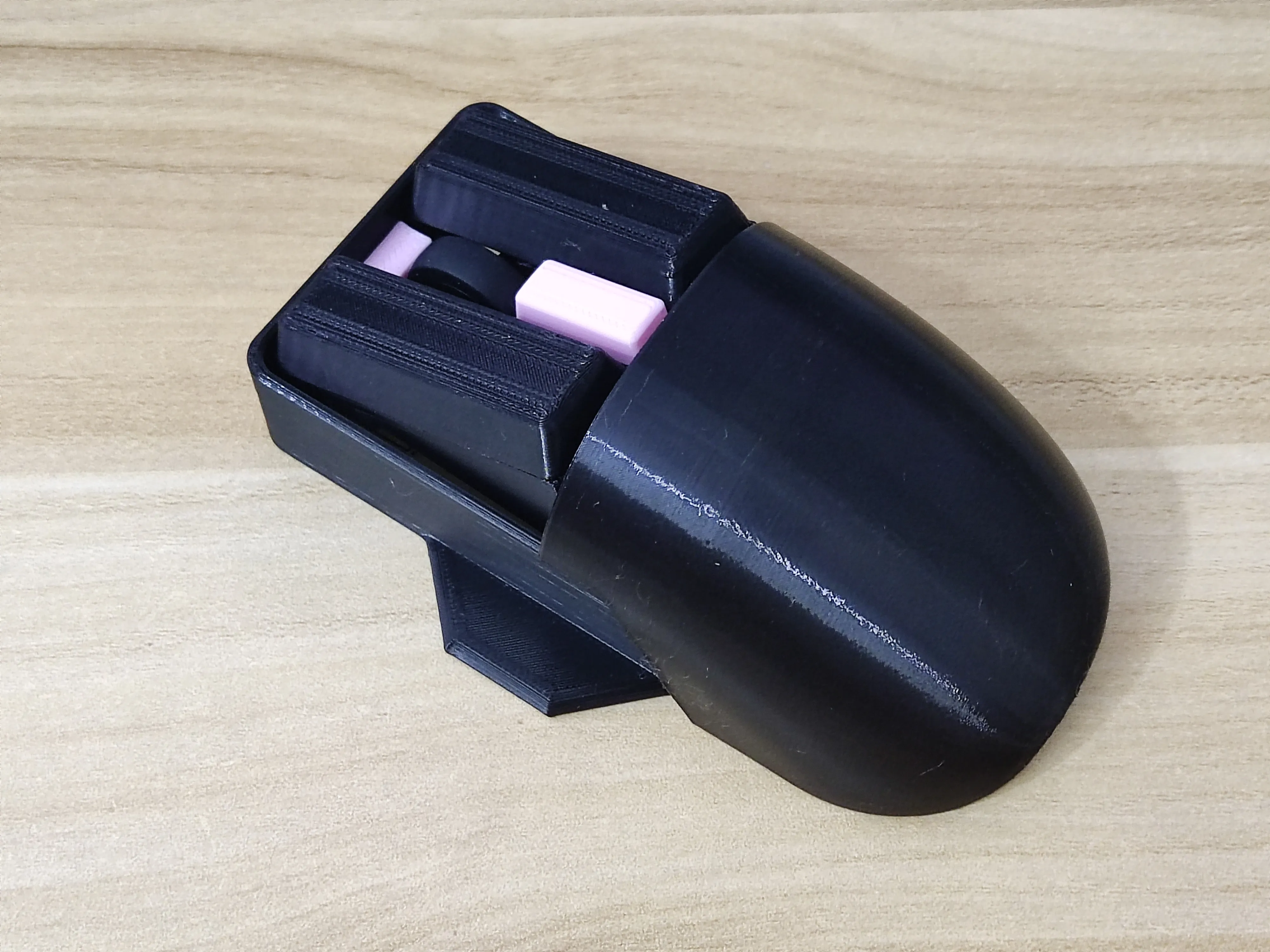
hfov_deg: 37.5
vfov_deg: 28.6
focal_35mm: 51
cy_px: 476
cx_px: 635
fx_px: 1871
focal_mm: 4.71
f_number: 1.79
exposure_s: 1/40
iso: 894
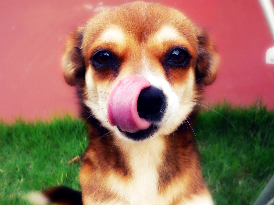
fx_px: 261
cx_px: 137
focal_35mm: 33
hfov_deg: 55.4
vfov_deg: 42.9
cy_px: 102
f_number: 2.8
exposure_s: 1/125
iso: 400
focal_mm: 5.5
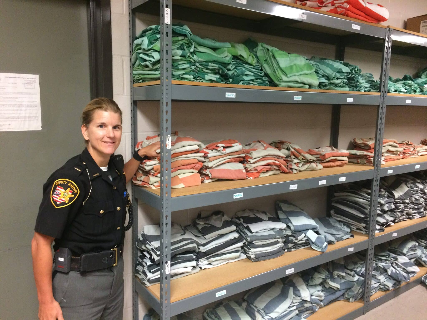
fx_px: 358
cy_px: 160
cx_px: 214
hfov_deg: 61.7
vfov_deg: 48.2
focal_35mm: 29
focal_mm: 4.15
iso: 250
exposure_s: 1/30
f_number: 2.2
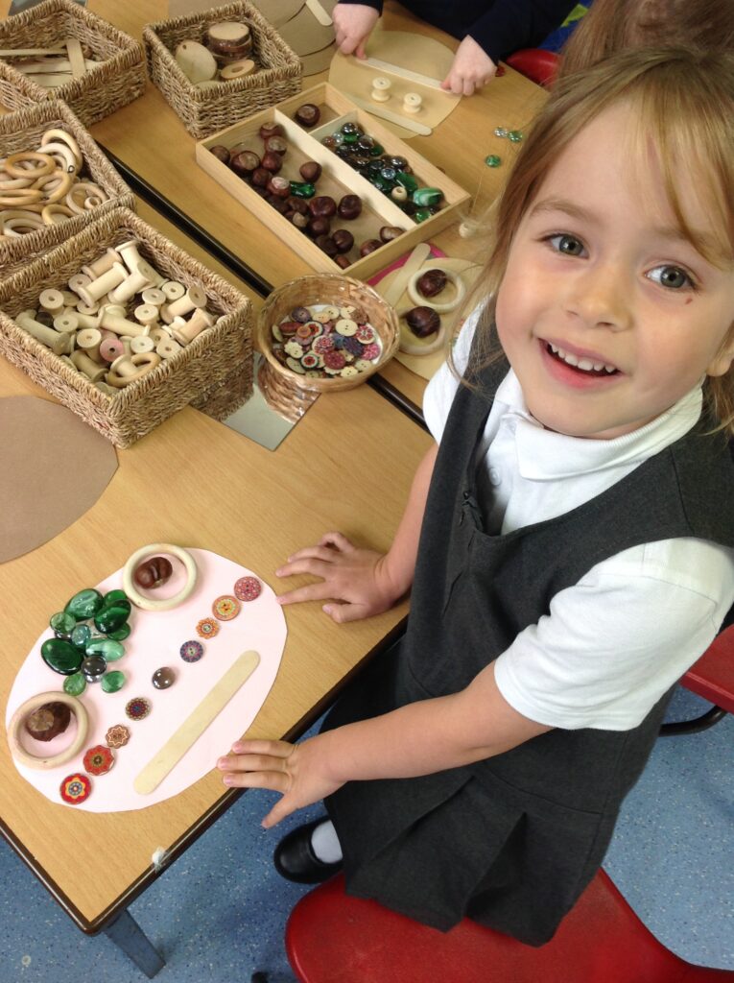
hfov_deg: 40.6
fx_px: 992
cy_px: 492
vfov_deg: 52.7
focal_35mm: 35
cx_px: 367
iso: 64
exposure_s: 1/50
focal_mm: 4.28
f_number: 2.4
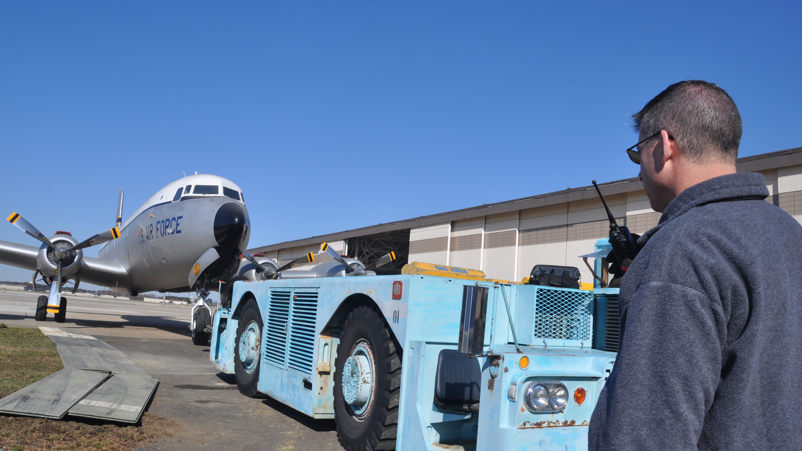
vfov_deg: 40.2
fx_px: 617
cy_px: 223
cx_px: 408
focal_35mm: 29
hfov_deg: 66.1
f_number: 14
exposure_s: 1/200
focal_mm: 18
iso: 200
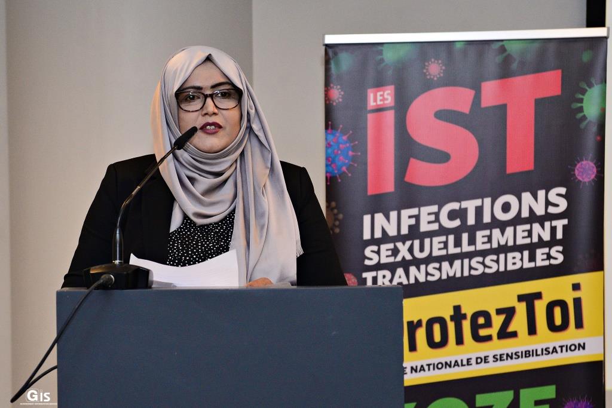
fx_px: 1190
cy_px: 204
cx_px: 306
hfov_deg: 28.8
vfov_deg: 19.5
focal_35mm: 70
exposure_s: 1/160
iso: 2500
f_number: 5.6
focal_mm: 70
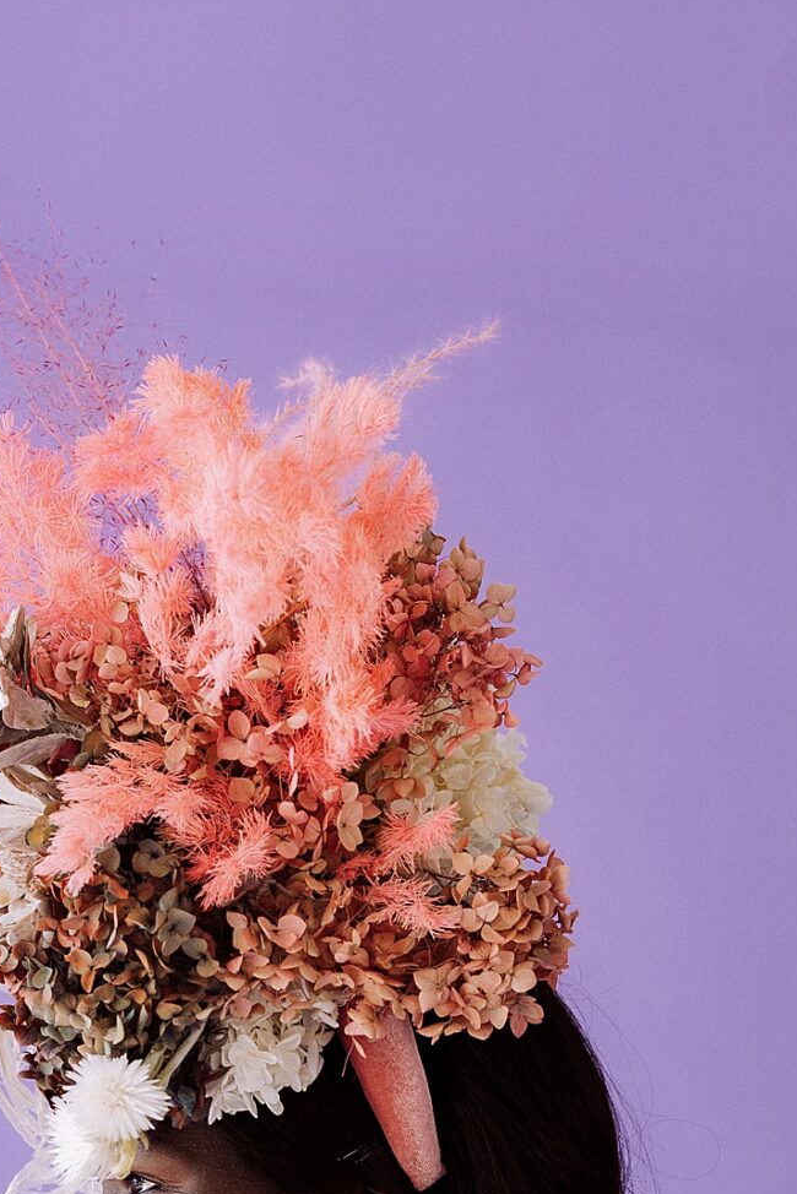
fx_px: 4048
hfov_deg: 11.2
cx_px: 172
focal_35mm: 122
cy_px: 1200
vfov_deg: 16.4
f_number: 4.5
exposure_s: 1/200
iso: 200
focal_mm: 58
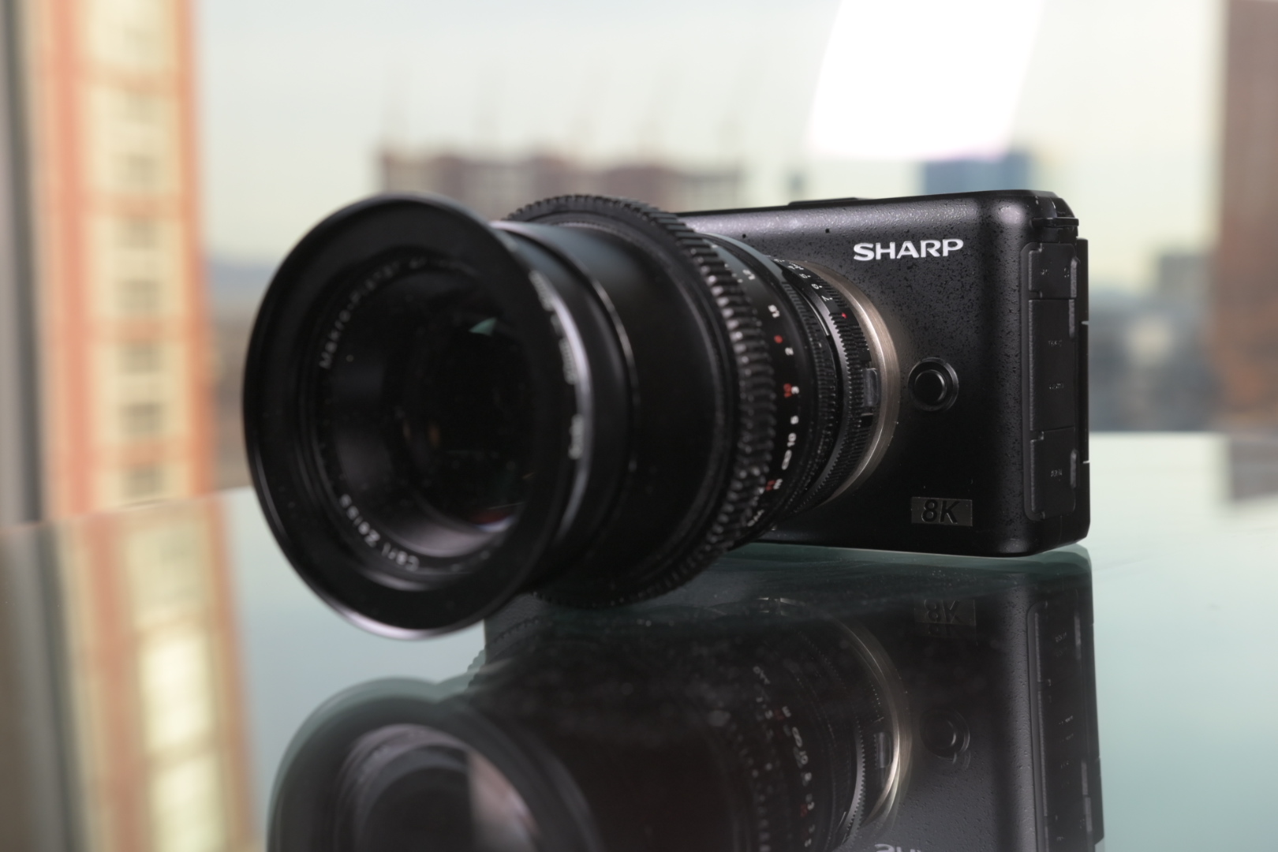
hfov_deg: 38.2
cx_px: 639
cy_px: 426
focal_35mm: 52
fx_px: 1846
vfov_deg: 26.0
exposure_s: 1/320
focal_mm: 35
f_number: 5
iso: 640
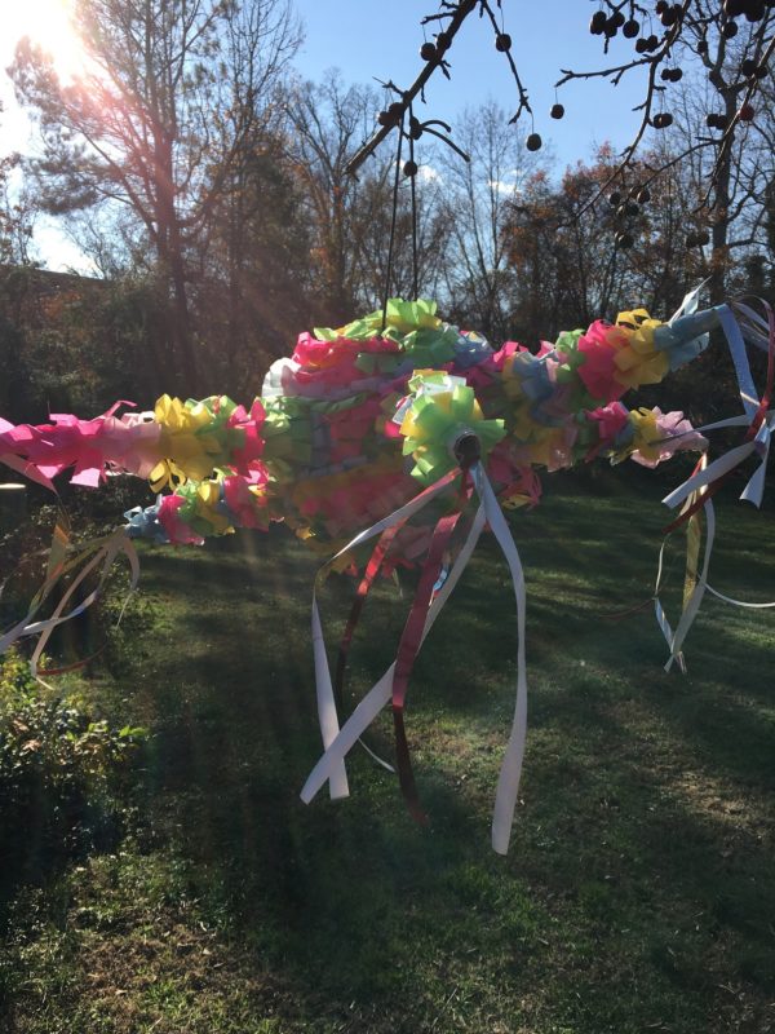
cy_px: 517
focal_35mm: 29
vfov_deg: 61.7
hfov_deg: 48.2
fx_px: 866
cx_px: 388
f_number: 2.2
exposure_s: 1/1479
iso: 25
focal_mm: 4.15
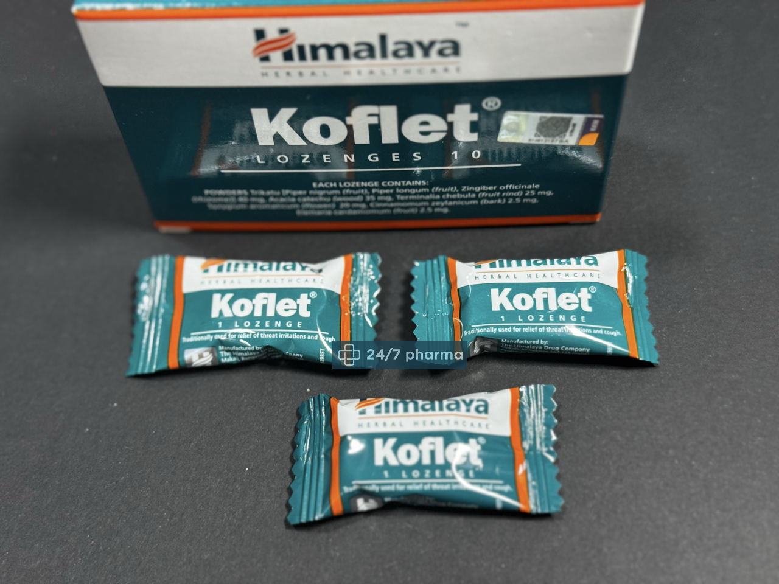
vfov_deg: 30.3
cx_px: 390
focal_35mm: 48
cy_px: 292
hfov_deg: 39.7
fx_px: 1080
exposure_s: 1/39
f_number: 1.78
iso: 400
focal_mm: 6.76
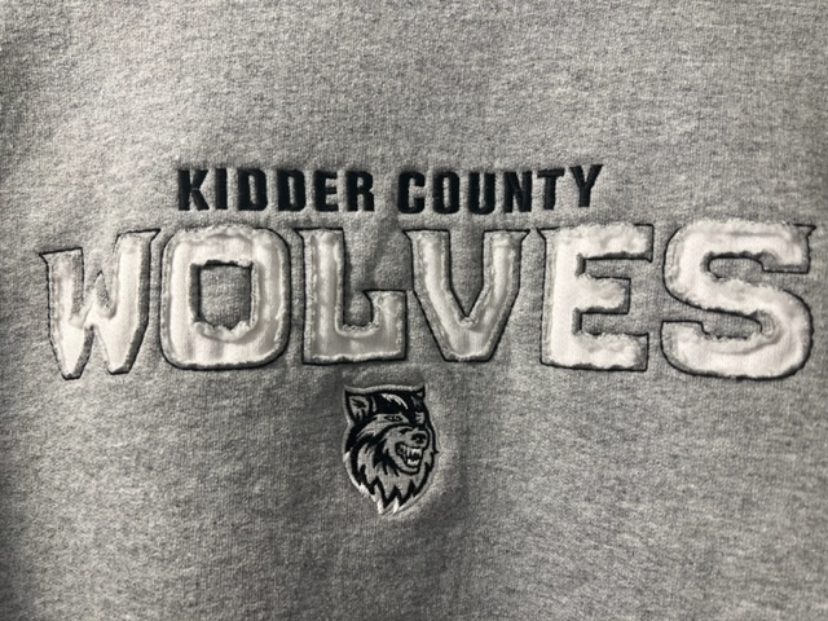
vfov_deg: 53.1
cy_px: 310
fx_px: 622
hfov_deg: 67.3
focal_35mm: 26
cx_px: 414
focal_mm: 5.7
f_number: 1.5
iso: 80
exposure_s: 1/120
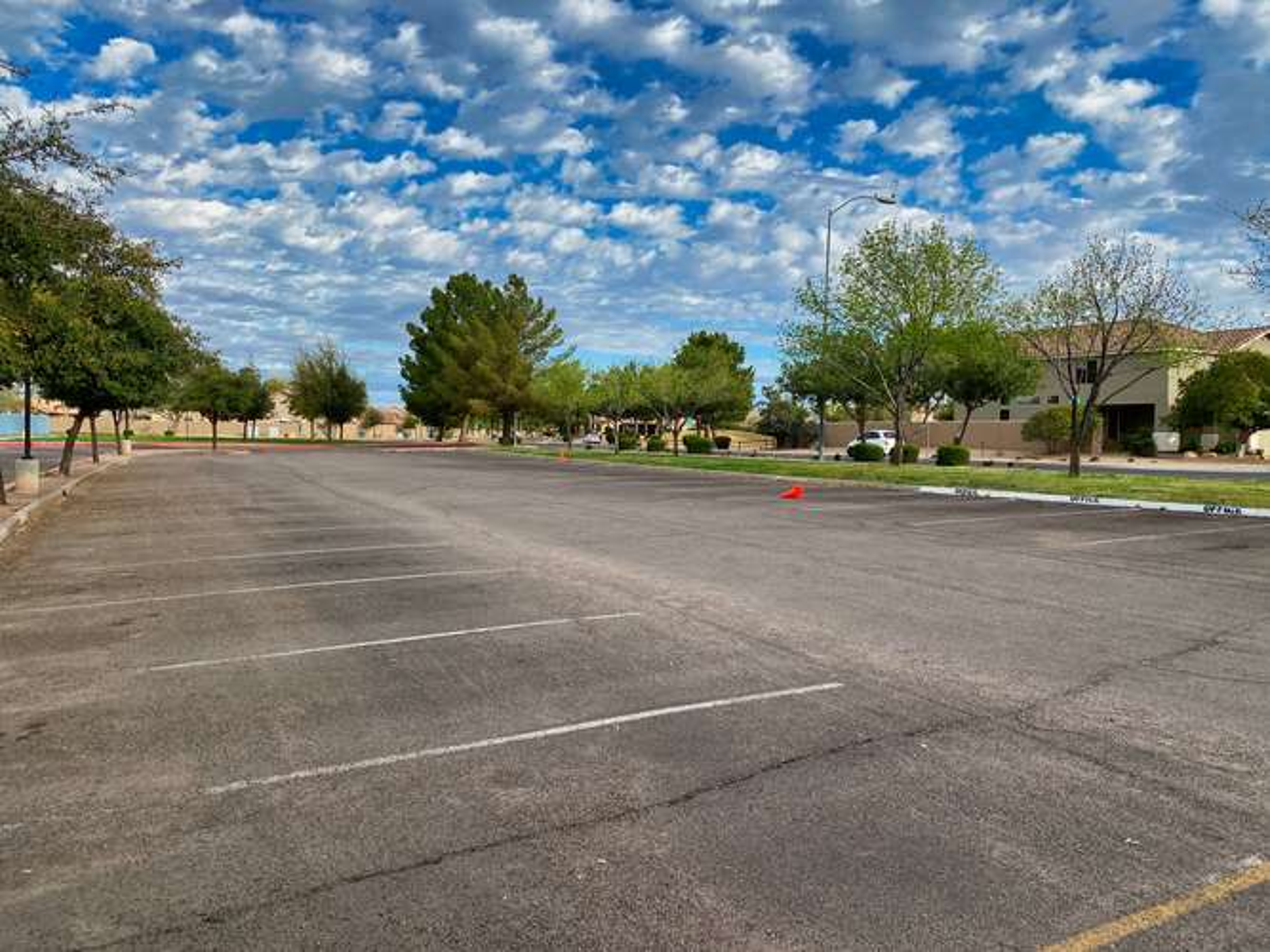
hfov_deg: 67.3
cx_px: 635
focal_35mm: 26
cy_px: 476
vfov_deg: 53.0
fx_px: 954
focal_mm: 4.25
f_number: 1.8
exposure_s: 1/1838
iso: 32
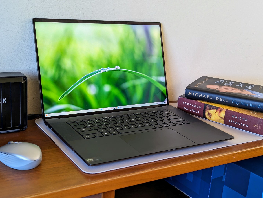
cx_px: 132
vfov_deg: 30.3
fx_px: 365
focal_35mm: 48
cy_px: 99
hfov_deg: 39.6
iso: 38
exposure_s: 1/40
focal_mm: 6.81
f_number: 1.85
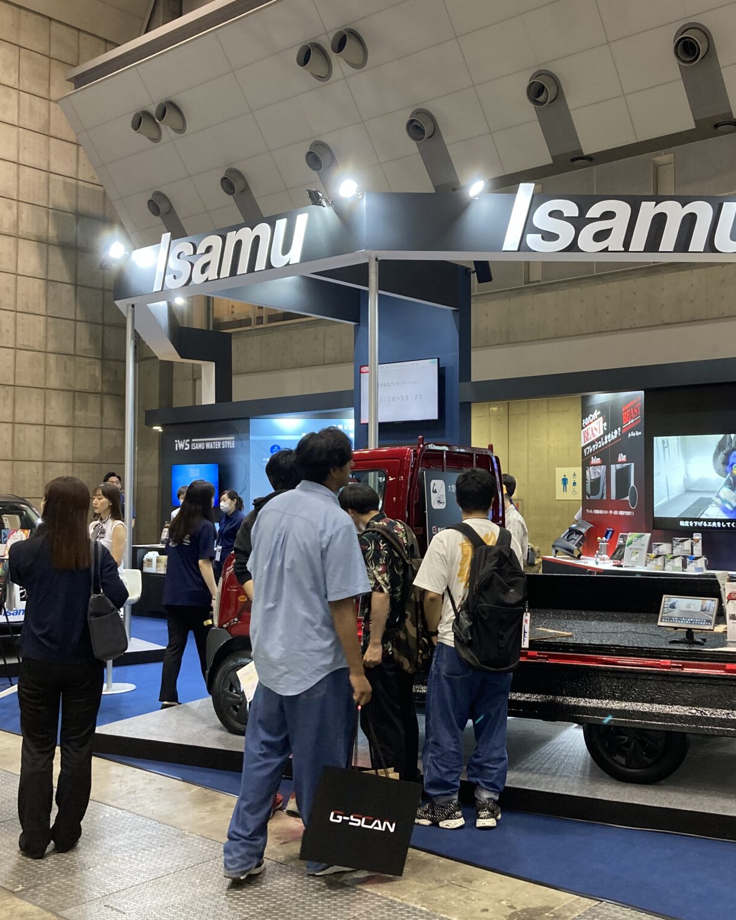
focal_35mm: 37
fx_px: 1008
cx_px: 460
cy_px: 455
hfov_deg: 39.9
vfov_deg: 49.1
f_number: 1.8
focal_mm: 3.99
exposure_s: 1/50
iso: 160
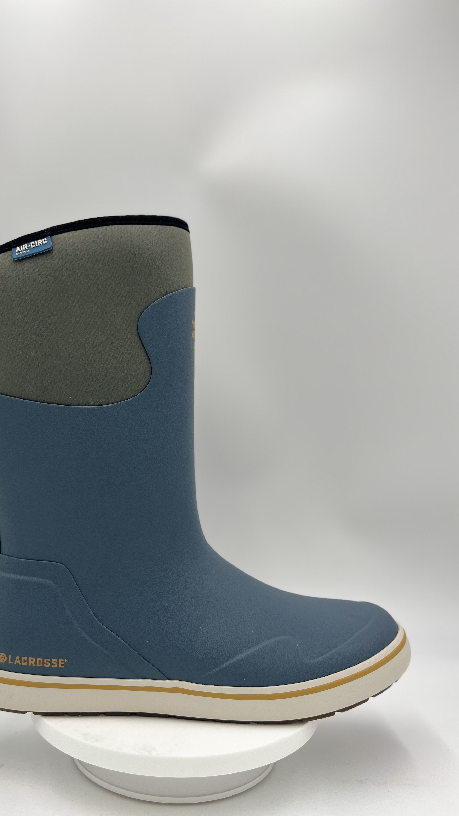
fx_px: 628
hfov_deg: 39.8
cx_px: 163
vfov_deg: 66.1
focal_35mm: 29
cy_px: 414
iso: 40
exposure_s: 1/174
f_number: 1.6
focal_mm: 5.1
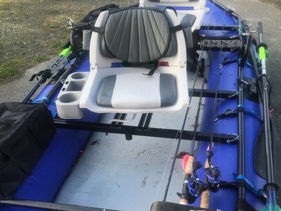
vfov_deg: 35.6
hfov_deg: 46.6
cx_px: 162
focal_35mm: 40
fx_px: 325
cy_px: 142
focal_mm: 3.99
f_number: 1.8
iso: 20
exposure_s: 1/257
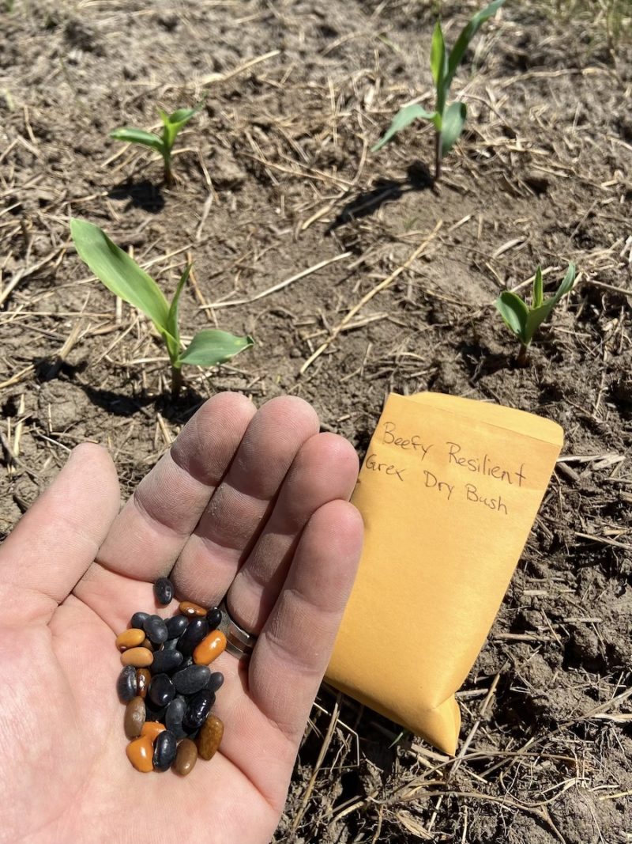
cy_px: 422
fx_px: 633
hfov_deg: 53.1
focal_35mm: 26
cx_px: 316
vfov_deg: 67.3
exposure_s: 1/3040
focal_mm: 4.25
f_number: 1.8
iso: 32
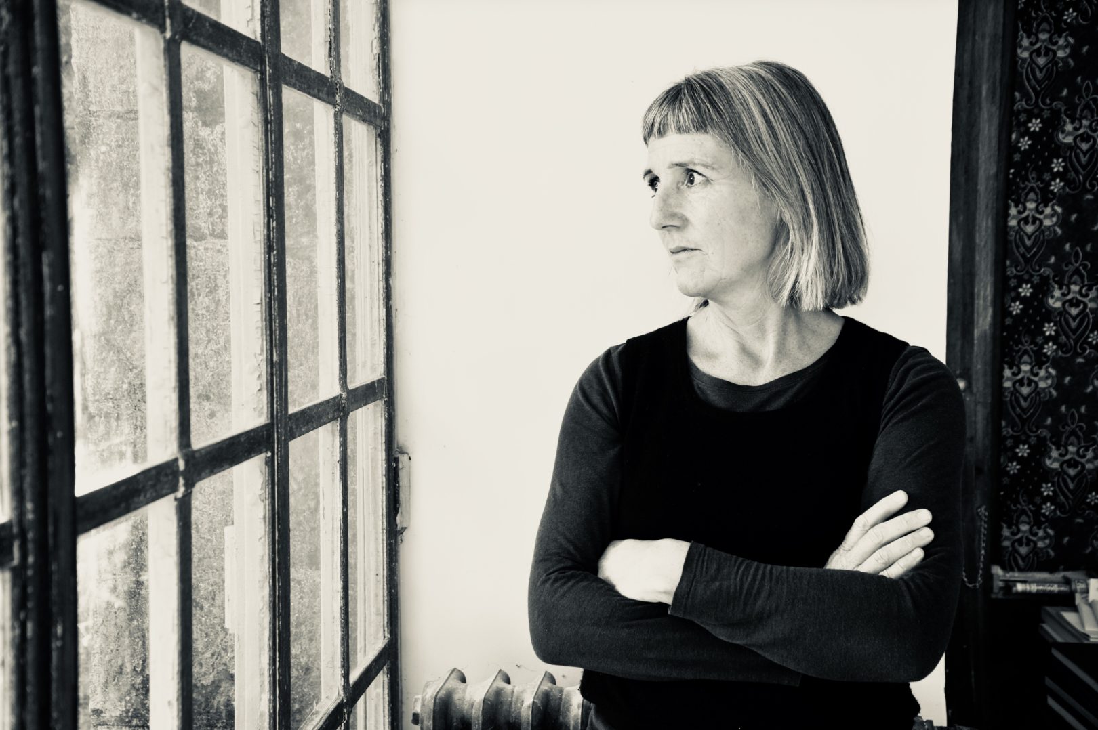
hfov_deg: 41.1
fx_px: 1463
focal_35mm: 48
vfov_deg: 28.0
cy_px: 365
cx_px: 549
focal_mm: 48
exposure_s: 1/100
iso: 640
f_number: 5.6
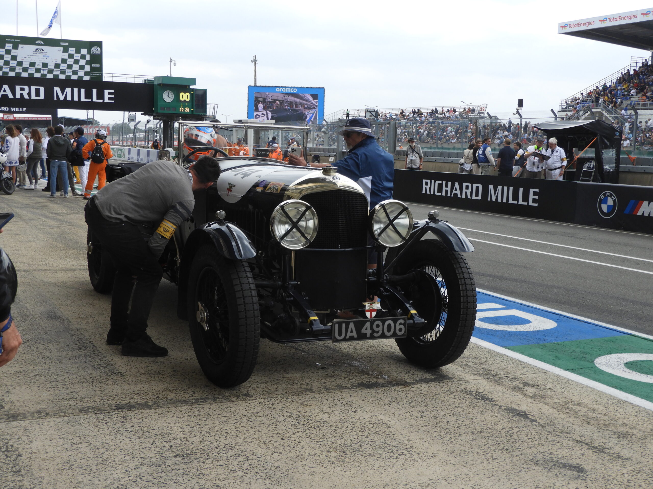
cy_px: 244
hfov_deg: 42.1
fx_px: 849
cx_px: 326
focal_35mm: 45
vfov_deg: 32.2
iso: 100
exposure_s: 1/640
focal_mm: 8.1
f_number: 4
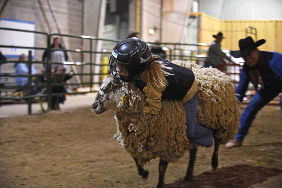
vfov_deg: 19.5
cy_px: 94
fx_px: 549
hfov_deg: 28.8
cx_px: 141
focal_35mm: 70
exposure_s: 1/125
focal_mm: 70
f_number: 2.8
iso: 2500
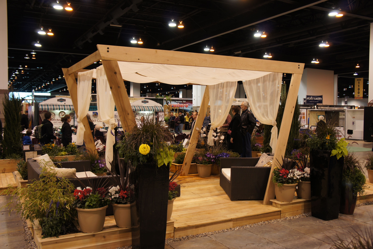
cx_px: 186
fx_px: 342
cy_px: 124
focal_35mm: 33
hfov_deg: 57.3
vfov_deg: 39.9
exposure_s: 1/40
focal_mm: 22
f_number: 4
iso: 200
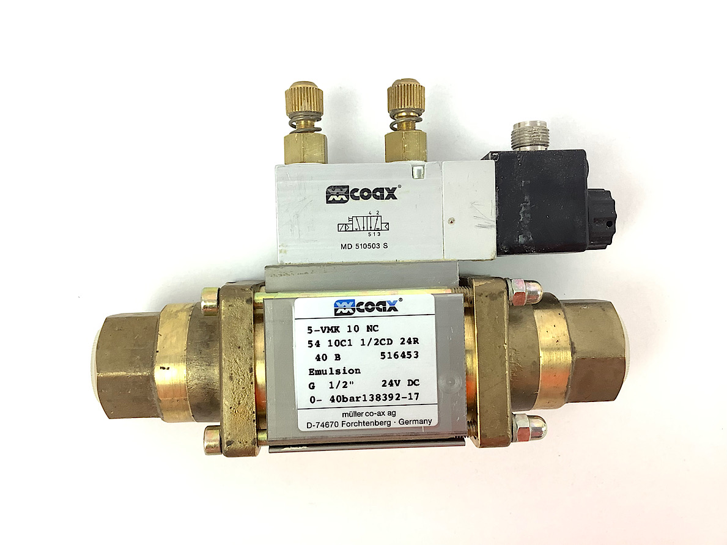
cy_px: 272
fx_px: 651
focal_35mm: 31
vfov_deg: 45.4
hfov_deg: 58.3
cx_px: 364
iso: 100
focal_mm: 3.3
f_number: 2.4
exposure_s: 1/50
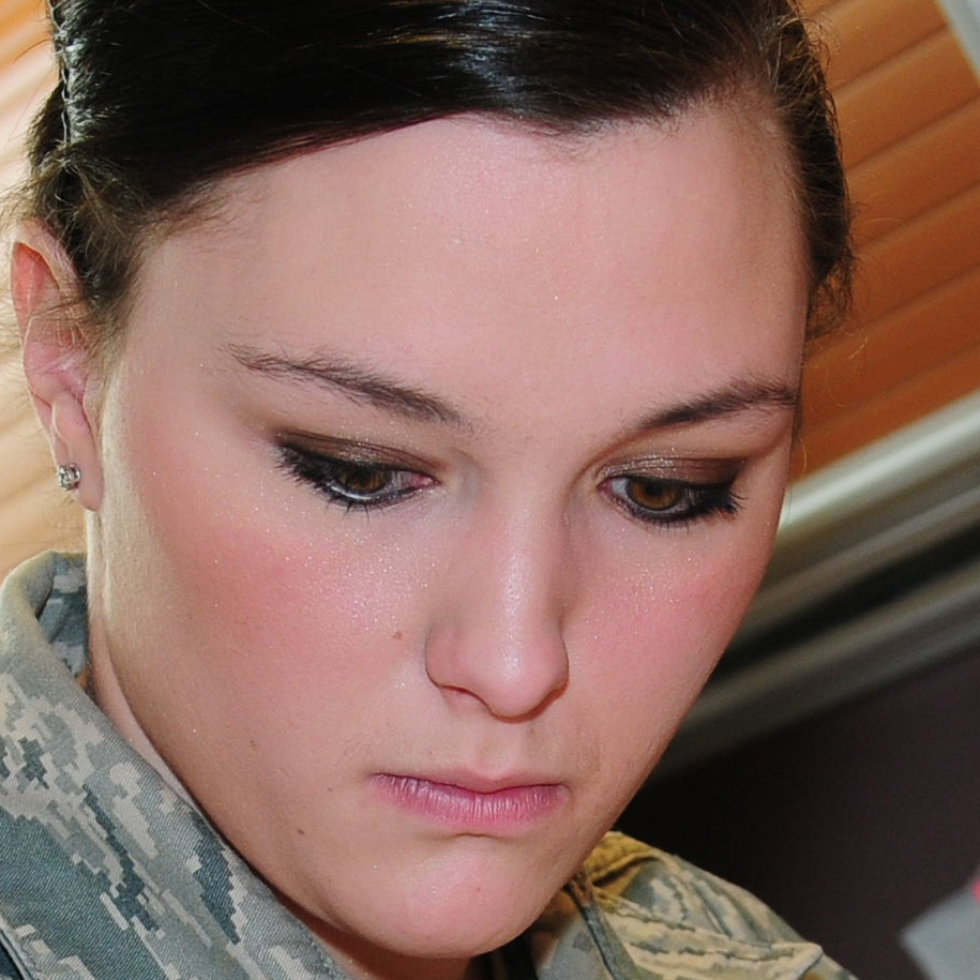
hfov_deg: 9.5
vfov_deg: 9.3
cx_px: 593
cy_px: 1173
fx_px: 5925
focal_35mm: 185
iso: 250
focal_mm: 31
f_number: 4
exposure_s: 1/60
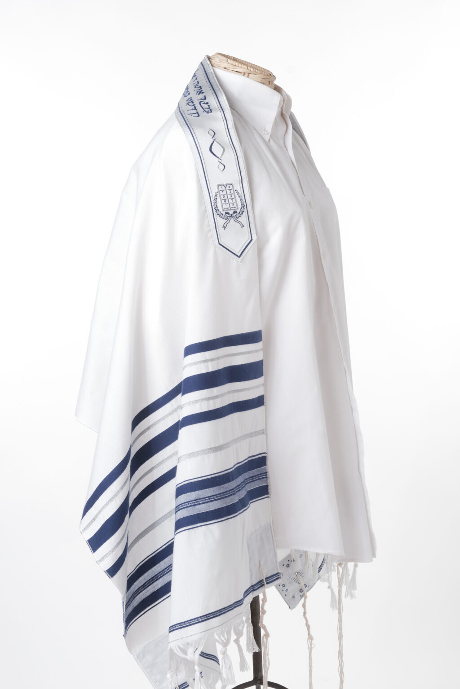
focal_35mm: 75
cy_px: 344
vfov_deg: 27.0
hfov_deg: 18.2
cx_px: 230
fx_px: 1437
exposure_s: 1/125
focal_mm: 50
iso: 250
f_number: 11
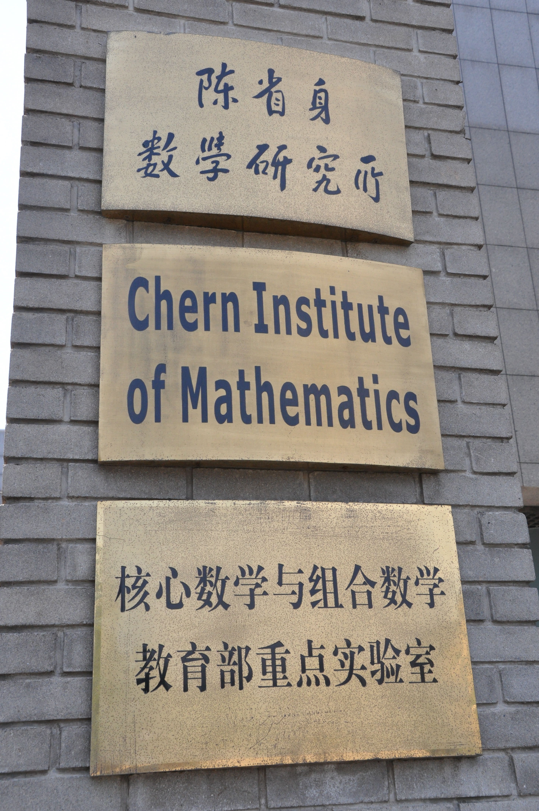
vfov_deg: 46.4
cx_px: 270
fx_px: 946
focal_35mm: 42
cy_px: 406
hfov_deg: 31.8
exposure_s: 1/500
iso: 800
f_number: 11
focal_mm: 28
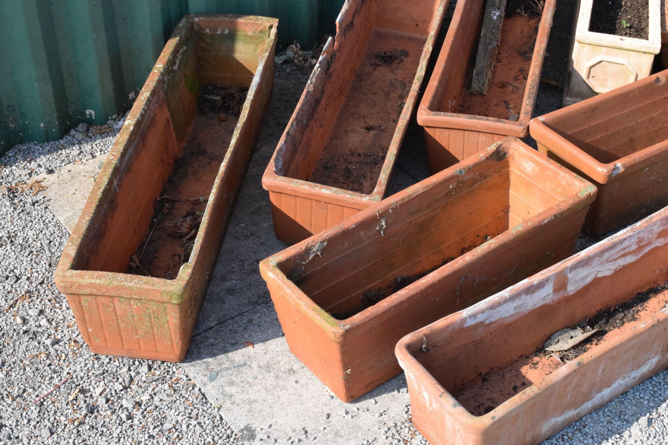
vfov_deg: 22.6
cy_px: 222
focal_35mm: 60
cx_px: 334
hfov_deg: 33.4
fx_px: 1113
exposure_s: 1/1000
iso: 3200
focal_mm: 40
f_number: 16
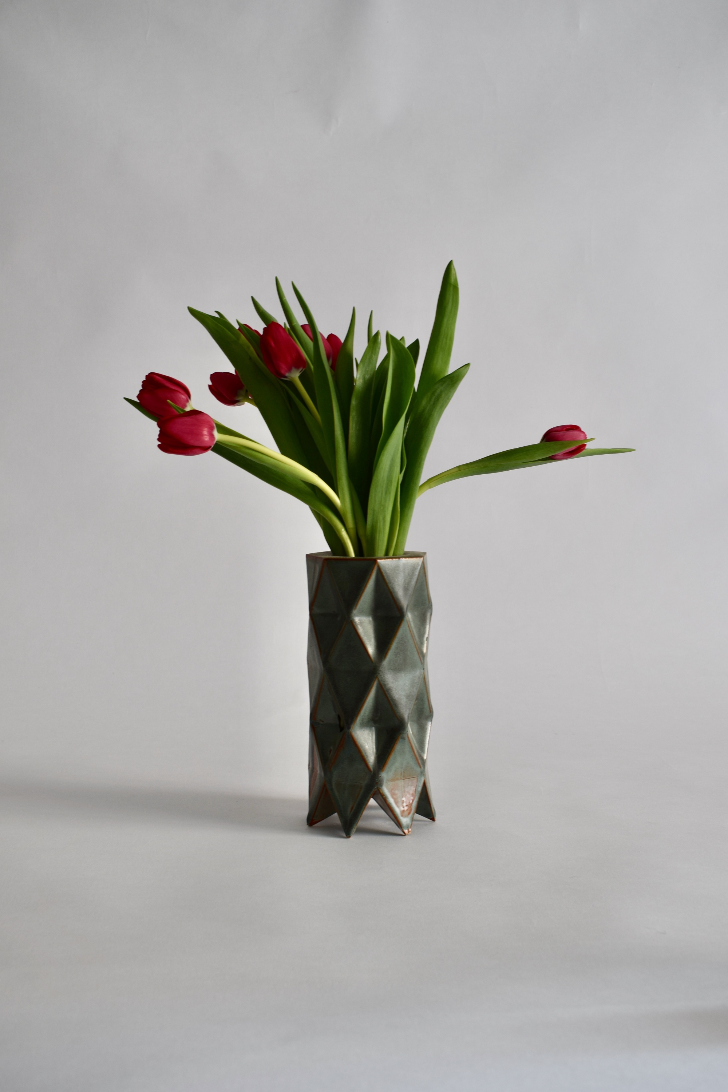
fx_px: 1183
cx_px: 364
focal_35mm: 39
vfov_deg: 49.6
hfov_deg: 34.2
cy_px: 546
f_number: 6.3
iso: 100
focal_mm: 26
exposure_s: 1/2
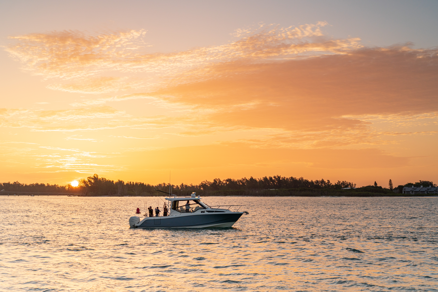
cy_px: 146
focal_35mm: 57
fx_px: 693
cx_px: 219
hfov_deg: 35.1
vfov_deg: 23.8
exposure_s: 1/160
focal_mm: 57
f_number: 5.6
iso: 400
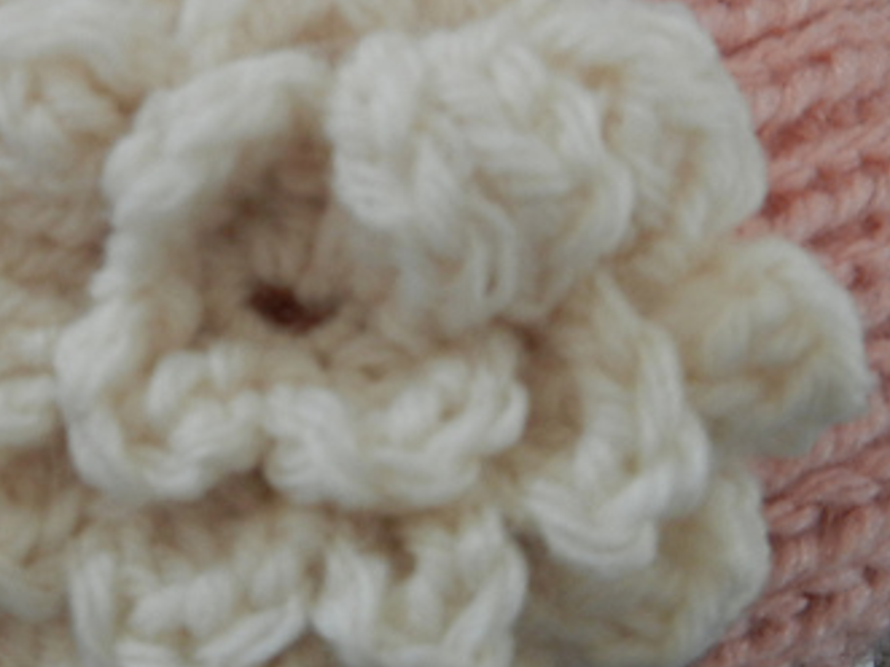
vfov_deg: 25.2
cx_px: 288
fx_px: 1491
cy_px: 290
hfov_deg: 32.9
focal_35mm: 58
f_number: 3.5
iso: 200
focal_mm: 5.4
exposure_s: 1/7.2
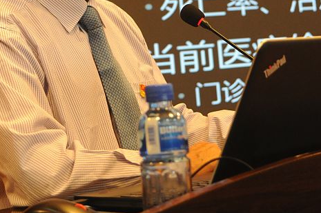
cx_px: 111
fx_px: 1104
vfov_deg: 10.8
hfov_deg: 16.5
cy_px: -51
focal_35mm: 124
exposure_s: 1/125
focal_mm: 48
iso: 1600
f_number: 5.6
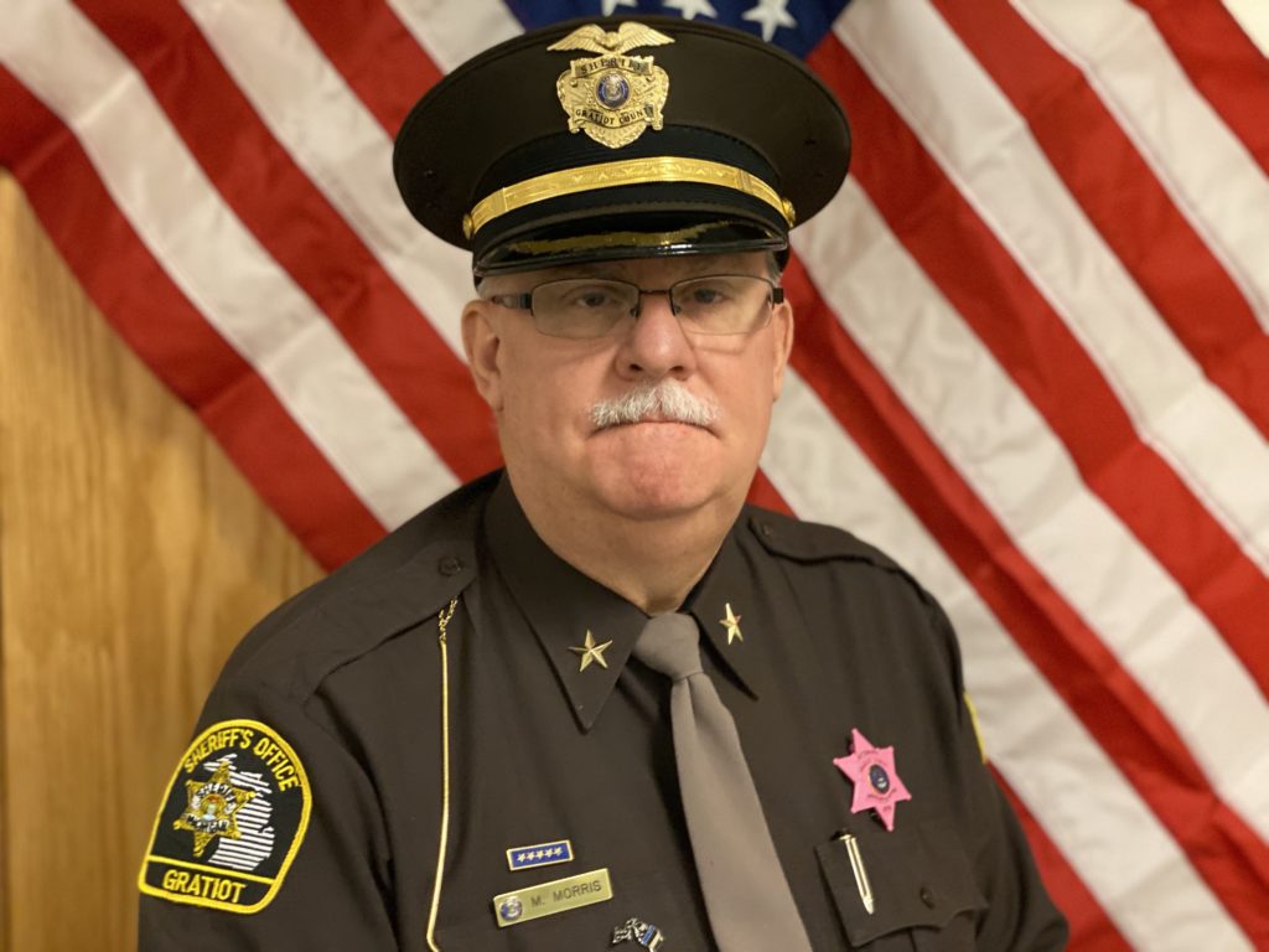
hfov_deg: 36.8
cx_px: 634
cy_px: 476
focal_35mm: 52
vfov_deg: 28.0
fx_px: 1906
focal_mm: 6
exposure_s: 1/30
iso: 400
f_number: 2
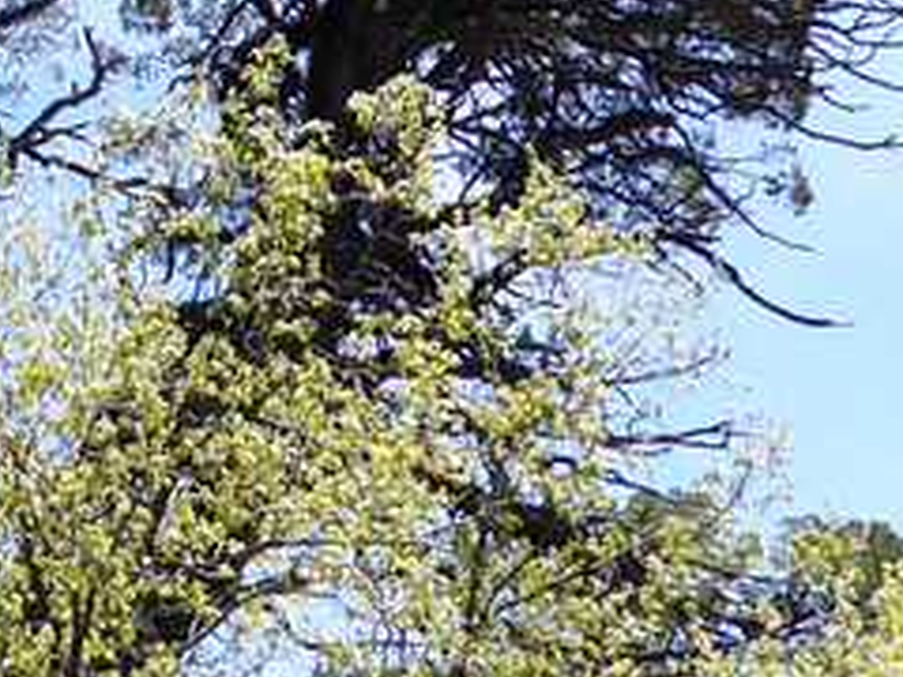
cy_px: 777
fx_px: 3809
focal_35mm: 146
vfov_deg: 10.0
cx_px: -252
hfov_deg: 13.1
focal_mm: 4.7
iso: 80
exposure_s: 1/500
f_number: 3.4
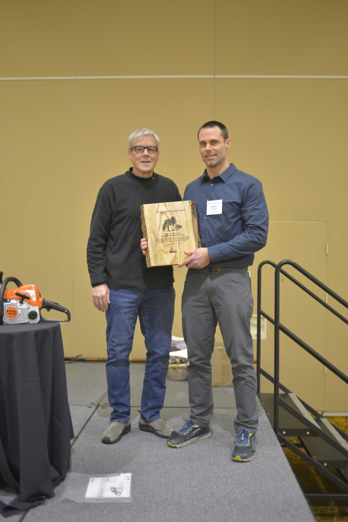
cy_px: 261
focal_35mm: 35
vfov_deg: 54.4
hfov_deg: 37.9
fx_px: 507
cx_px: 174
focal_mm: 35
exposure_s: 1/20
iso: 400
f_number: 2.2
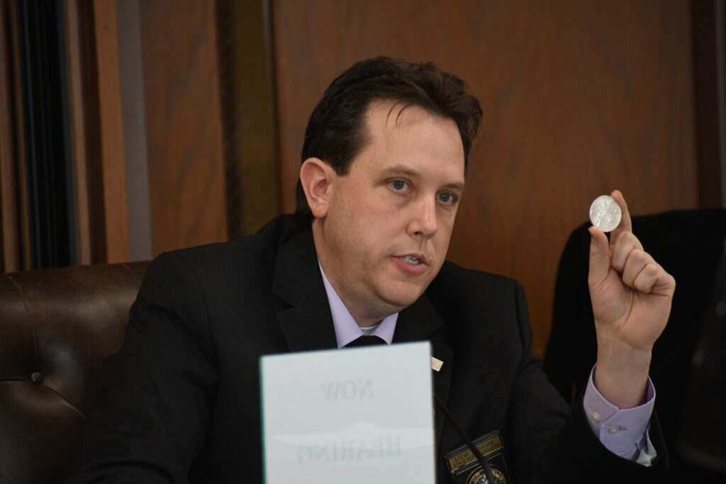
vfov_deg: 4.2
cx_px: 363
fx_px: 6655
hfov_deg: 6.2
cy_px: 242
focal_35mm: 330
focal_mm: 220
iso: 1400
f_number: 5.6
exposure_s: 1/80
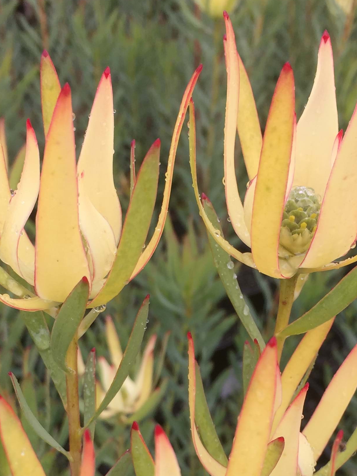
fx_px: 798
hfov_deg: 25.2
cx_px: 219
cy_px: 351
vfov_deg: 32.7
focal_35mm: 58
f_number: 2.2
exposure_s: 1/581
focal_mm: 4.15
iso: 32
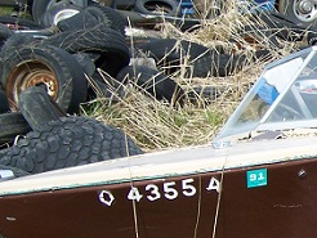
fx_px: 944
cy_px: 172
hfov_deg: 18.0
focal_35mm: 103
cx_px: 393
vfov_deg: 14.3
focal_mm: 6.3
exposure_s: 1/800
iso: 80
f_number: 2.8
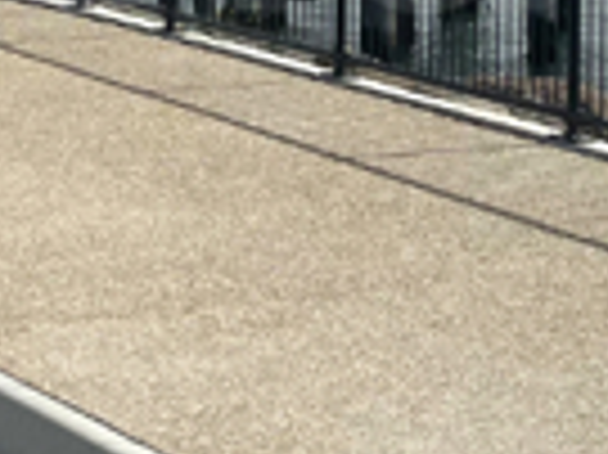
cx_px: -63
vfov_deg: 9.5
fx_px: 2702
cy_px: -112
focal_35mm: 154
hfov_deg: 12.6
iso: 50
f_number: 1.6
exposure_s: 1/8403
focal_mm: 5.1
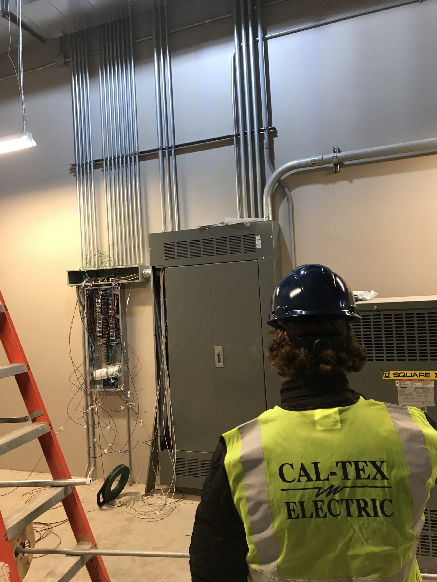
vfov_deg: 63.4
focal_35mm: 28
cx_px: 218
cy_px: 291
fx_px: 471
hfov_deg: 49.7
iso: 40
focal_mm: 3.99
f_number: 1.8
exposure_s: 1/20
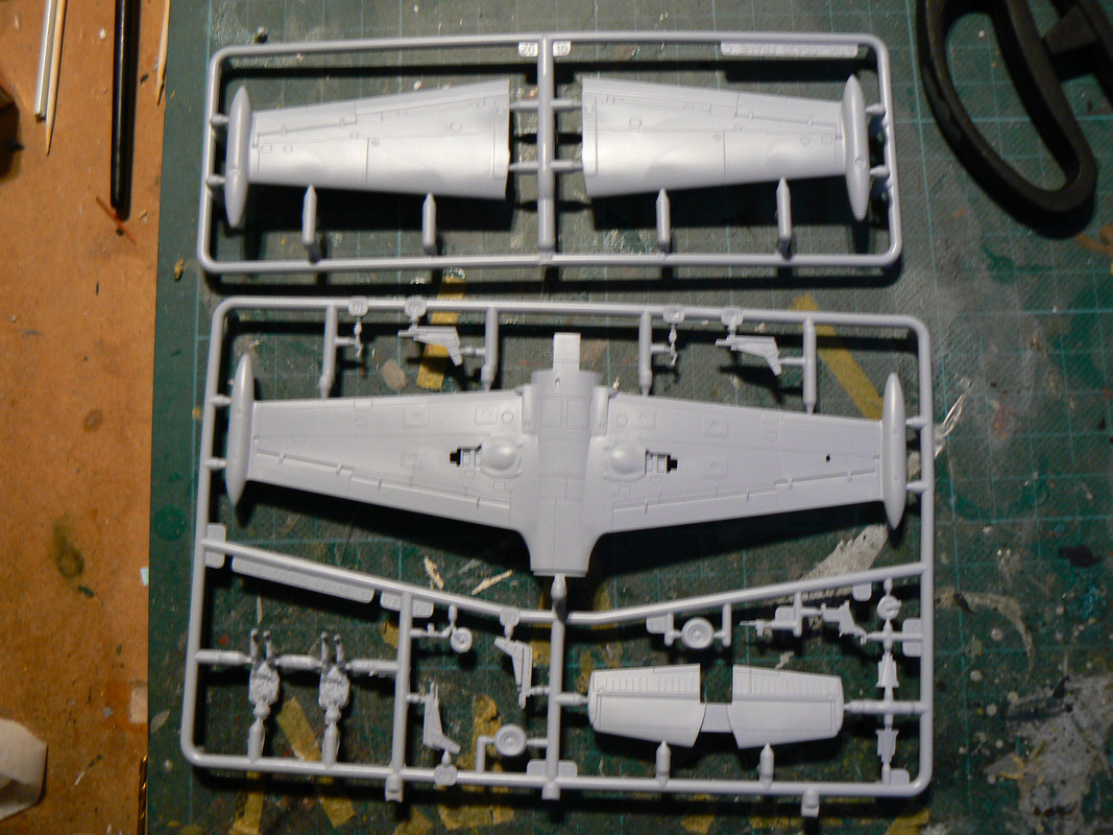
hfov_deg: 51.4
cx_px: 556
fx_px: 1157
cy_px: 418
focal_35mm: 36
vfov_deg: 39.6
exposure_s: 1/30
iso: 160
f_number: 2.8
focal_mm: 6
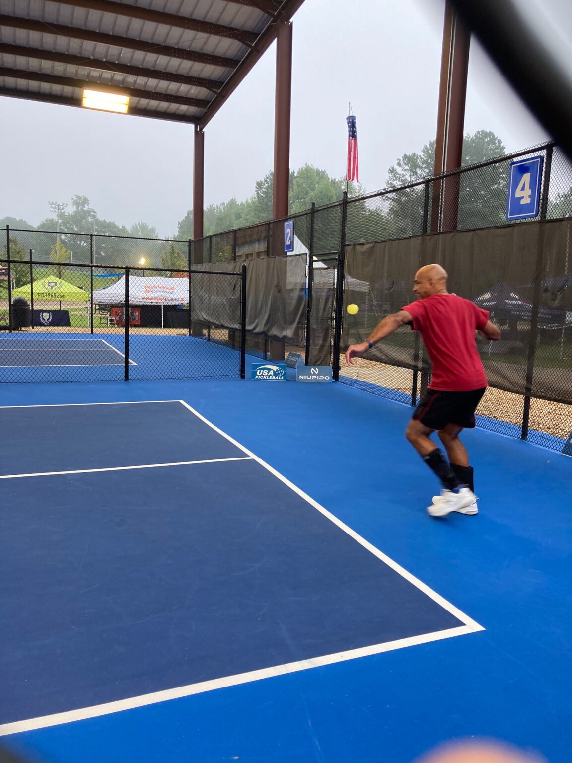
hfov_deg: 49.7
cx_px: 286
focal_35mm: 28
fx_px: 617
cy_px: 382
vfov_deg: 63.4
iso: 50
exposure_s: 1/61
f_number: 1.8
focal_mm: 3.99
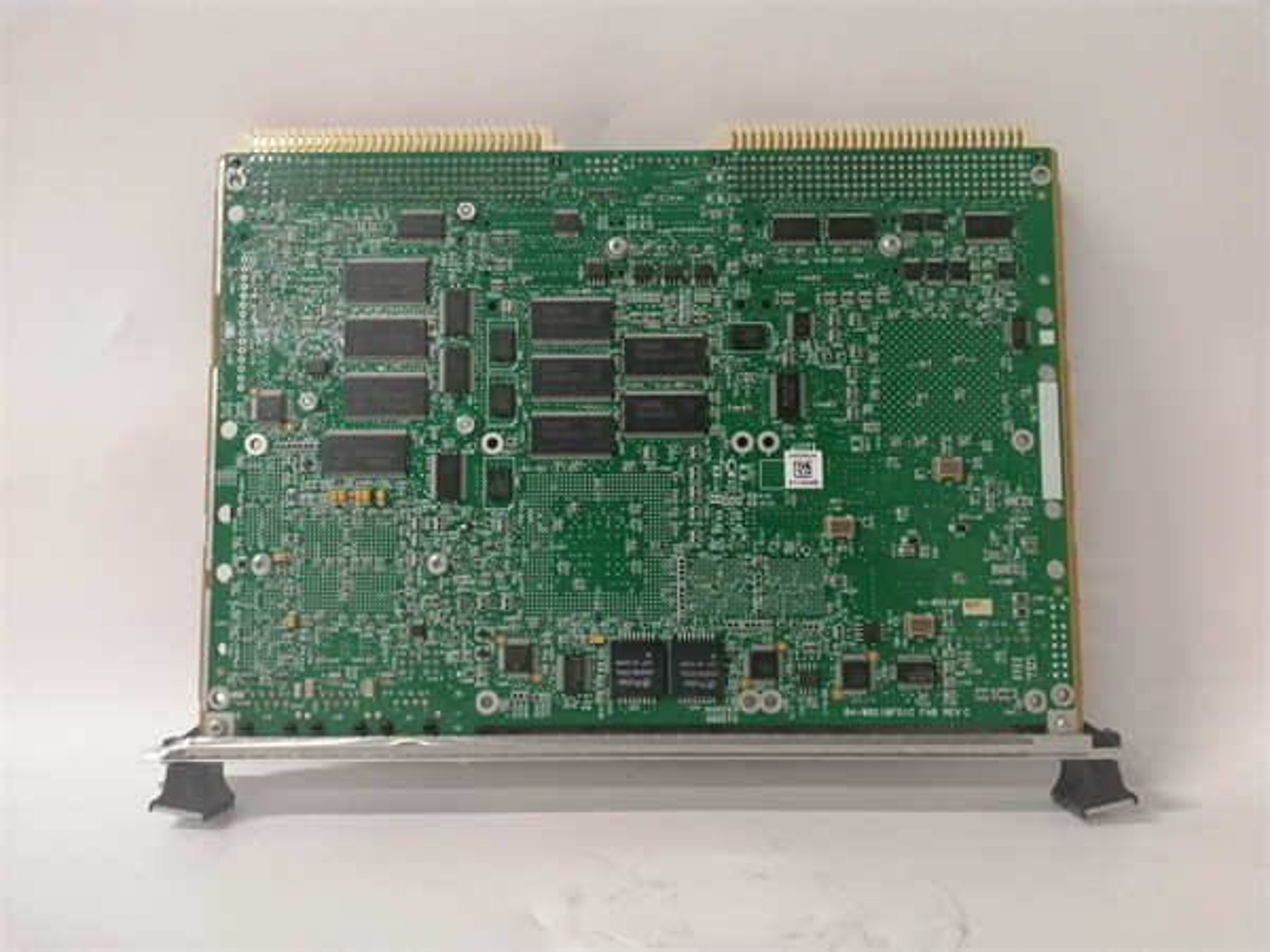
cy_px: 476
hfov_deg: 67.3
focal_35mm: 26
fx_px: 954
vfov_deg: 53.1
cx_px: 635
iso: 320
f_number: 2.2
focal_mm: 3.81
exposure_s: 1/33.3
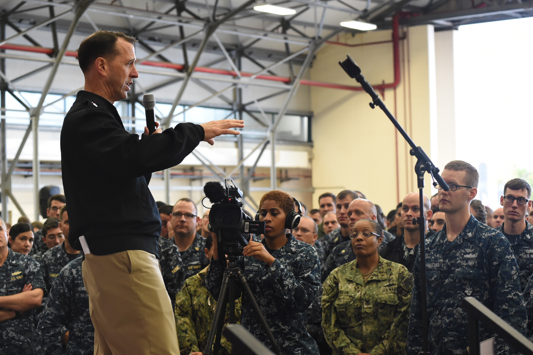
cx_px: 266
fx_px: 1184
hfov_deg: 25.4
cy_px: 178
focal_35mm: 80
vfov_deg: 17.0
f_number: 5.6
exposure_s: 1/100
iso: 3200
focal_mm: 80
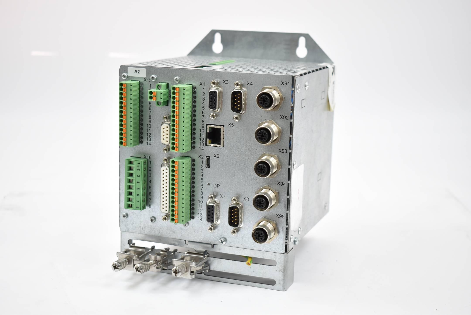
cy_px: 158
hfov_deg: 33.4
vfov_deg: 22.7
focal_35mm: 60
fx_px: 786
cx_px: 236
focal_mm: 40
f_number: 4.8
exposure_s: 1/60
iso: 320
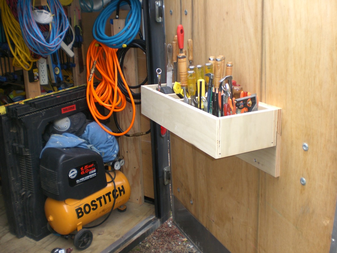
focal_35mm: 38
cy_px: 126
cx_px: 168
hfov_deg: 49.0
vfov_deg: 37.7
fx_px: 370
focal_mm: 6.3
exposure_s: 1/125
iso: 100
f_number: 3.1
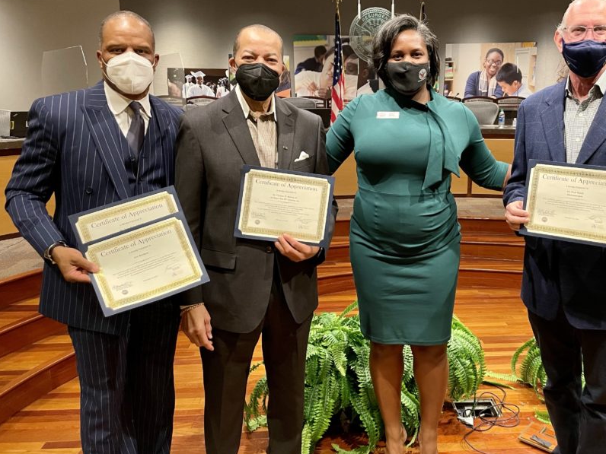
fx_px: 560
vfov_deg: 44.1
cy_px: 207
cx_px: 370
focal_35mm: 32
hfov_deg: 56.3
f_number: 1.6
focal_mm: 4.2
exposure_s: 1/60
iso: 320
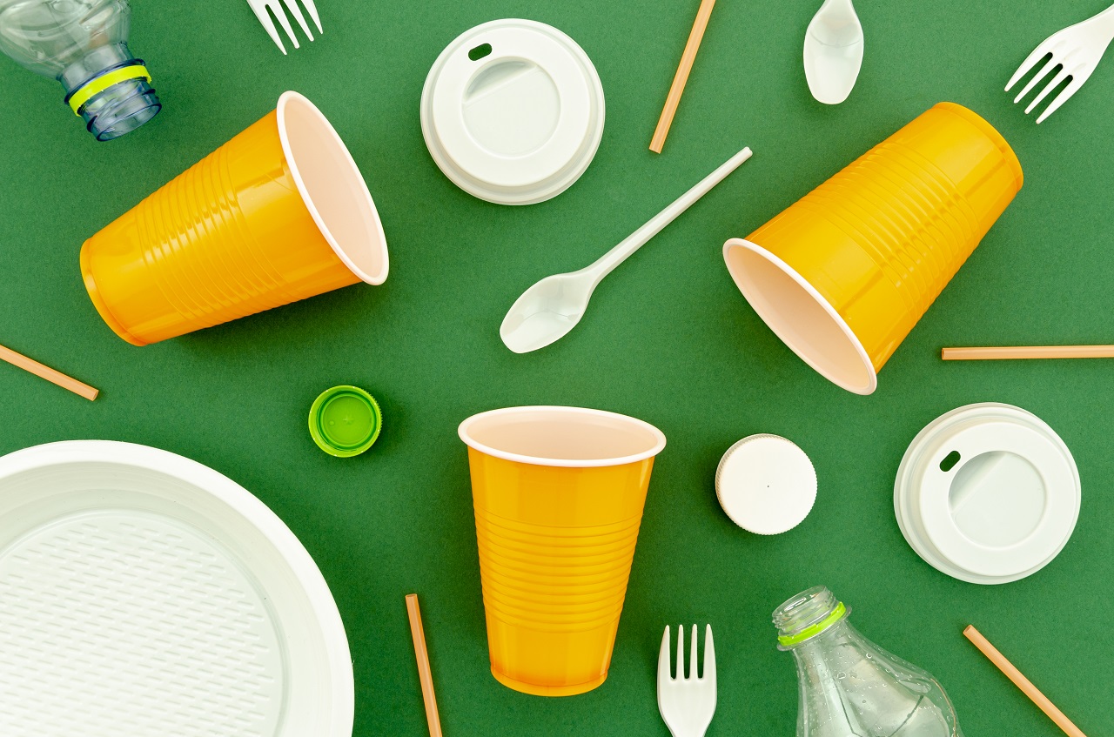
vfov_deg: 29.7
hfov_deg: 43.7
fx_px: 1389
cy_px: 368
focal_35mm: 45
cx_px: 557
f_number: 8
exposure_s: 1/40
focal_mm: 30
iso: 100
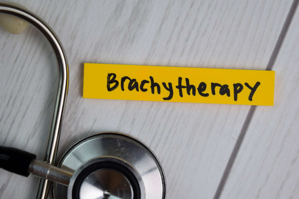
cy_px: 100
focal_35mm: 75
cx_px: 150
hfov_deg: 27.0
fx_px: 623
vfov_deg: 18.2
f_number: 7.1
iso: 400
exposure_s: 1/50
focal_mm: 50
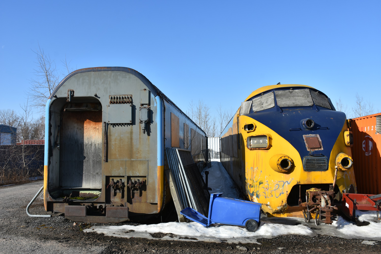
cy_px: 127
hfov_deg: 61.9
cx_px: 190
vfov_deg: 43.6
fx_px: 317
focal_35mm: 30
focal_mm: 20
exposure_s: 1/500
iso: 200
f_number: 8
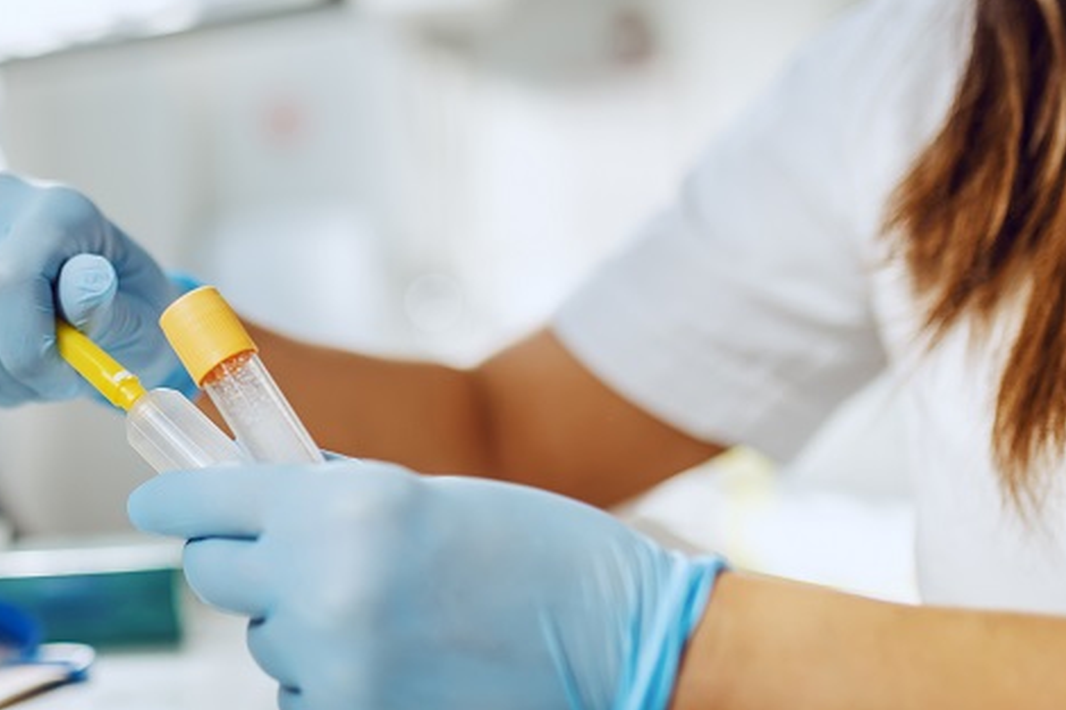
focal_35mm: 67
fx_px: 1983
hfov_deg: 28.8
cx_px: 98
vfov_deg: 20.3
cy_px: 413
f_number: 2
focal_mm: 35
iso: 200
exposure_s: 1/2000
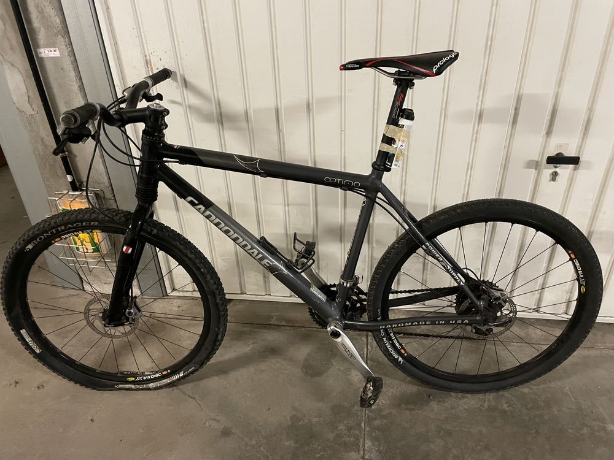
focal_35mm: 26
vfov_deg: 53.1
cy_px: 230
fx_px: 461
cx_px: 307
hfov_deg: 67.3
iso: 640
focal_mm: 4.2
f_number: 1.6
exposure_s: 1/33
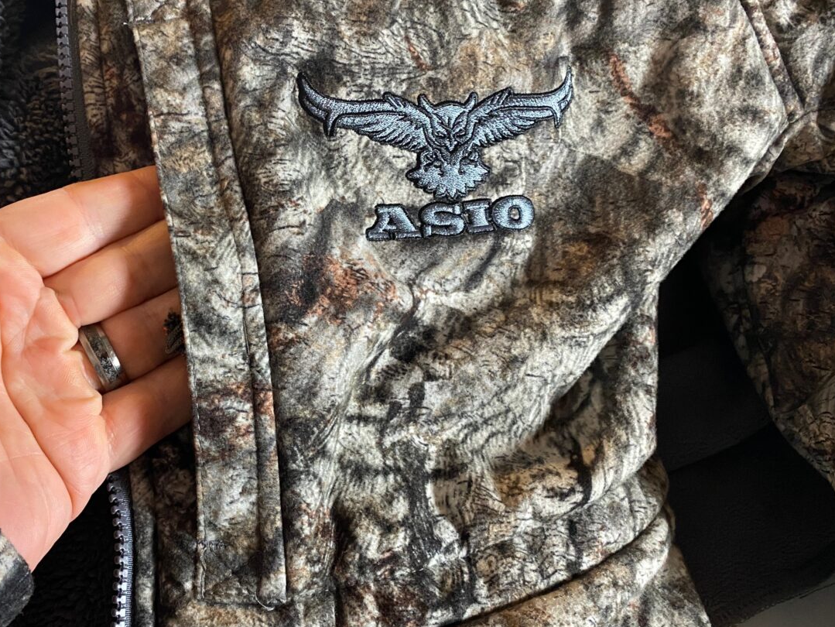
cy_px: 296
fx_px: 893
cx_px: 249
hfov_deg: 48.9
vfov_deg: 38.7
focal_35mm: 37
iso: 400
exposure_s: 1/33
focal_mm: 4.25
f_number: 1.8
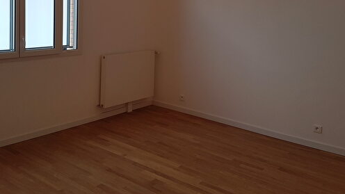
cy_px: 32
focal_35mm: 40
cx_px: 154
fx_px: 366
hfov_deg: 50.4
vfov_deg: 28.9
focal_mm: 4.2
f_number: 1.7
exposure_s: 1/129
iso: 40
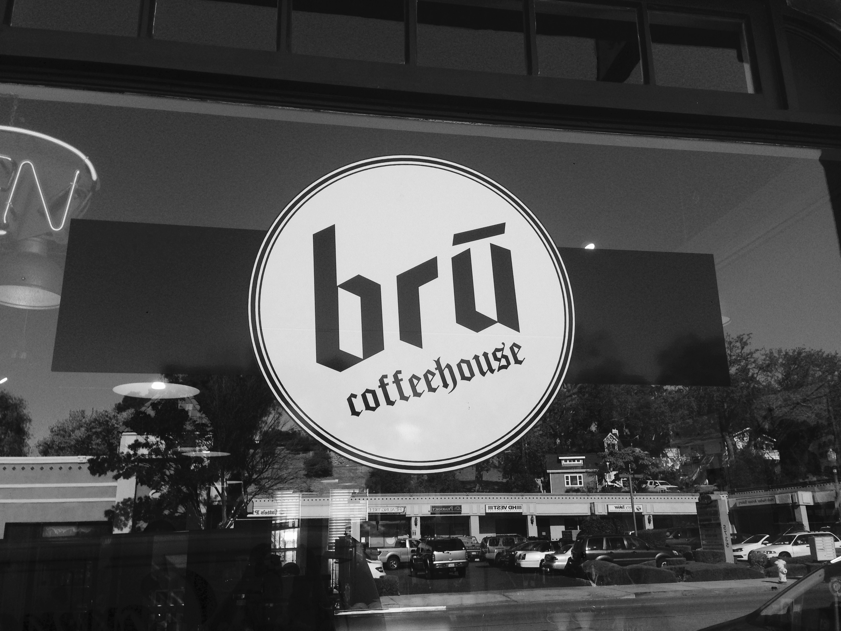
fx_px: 802
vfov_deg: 42.9
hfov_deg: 55.4
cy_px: 316
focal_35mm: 33
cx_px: 420
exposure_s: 1/471
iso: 50
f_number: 2.4
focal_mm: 4.12
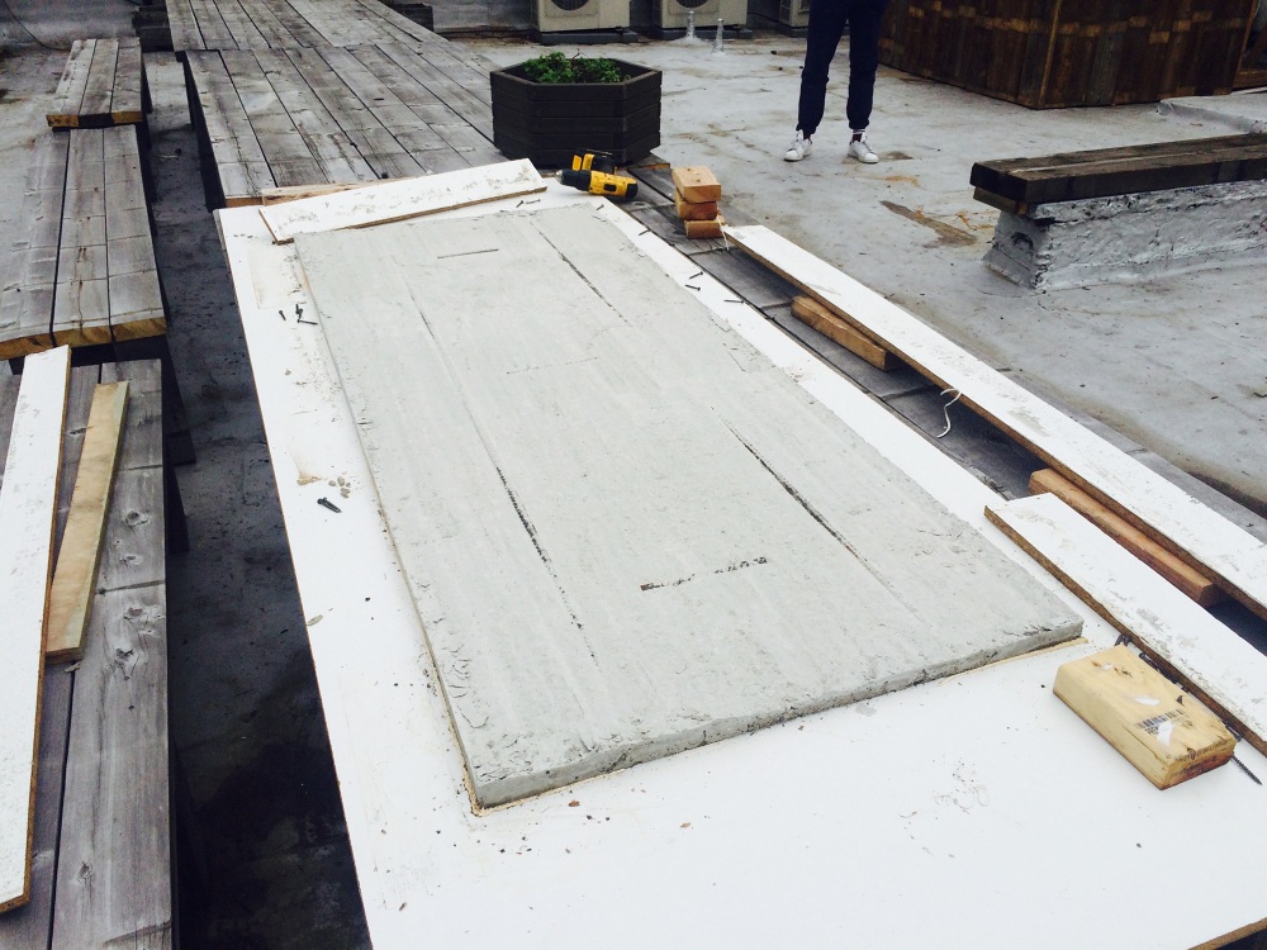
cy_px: 475
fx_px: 1061
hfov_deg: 61.7
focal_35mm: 29
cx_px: 634
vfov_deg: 48.2
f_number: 2.2
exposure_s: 1/5128
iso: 32
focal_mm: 4.15
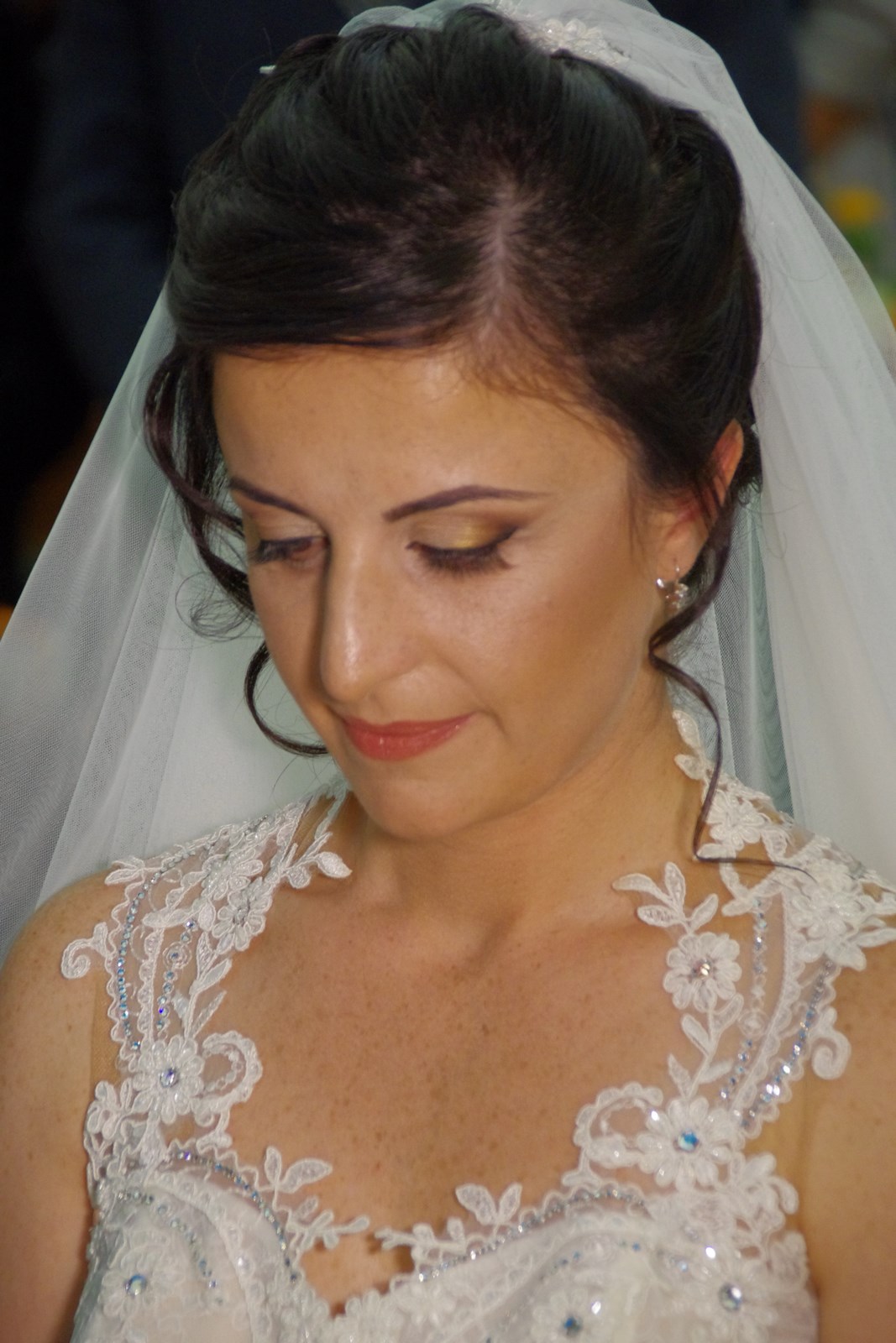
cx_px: 448
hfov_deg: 5.9
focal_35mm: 232
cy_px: 672
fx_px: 8677
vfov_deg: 8.9
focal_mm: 155
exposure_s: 1/30
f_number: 6.3
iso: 2500
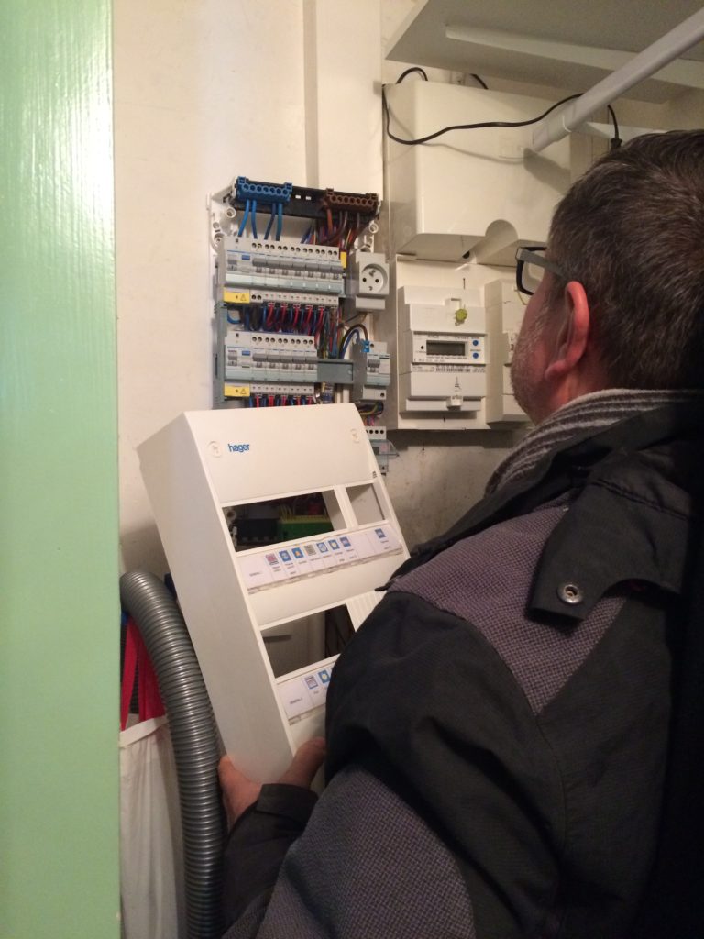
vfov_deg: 61.7
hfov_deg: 48.2
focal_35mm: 29
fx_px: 786
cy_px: 470
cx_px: 352
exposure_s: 1/25
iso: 320
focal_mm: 4.15
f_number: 2.2
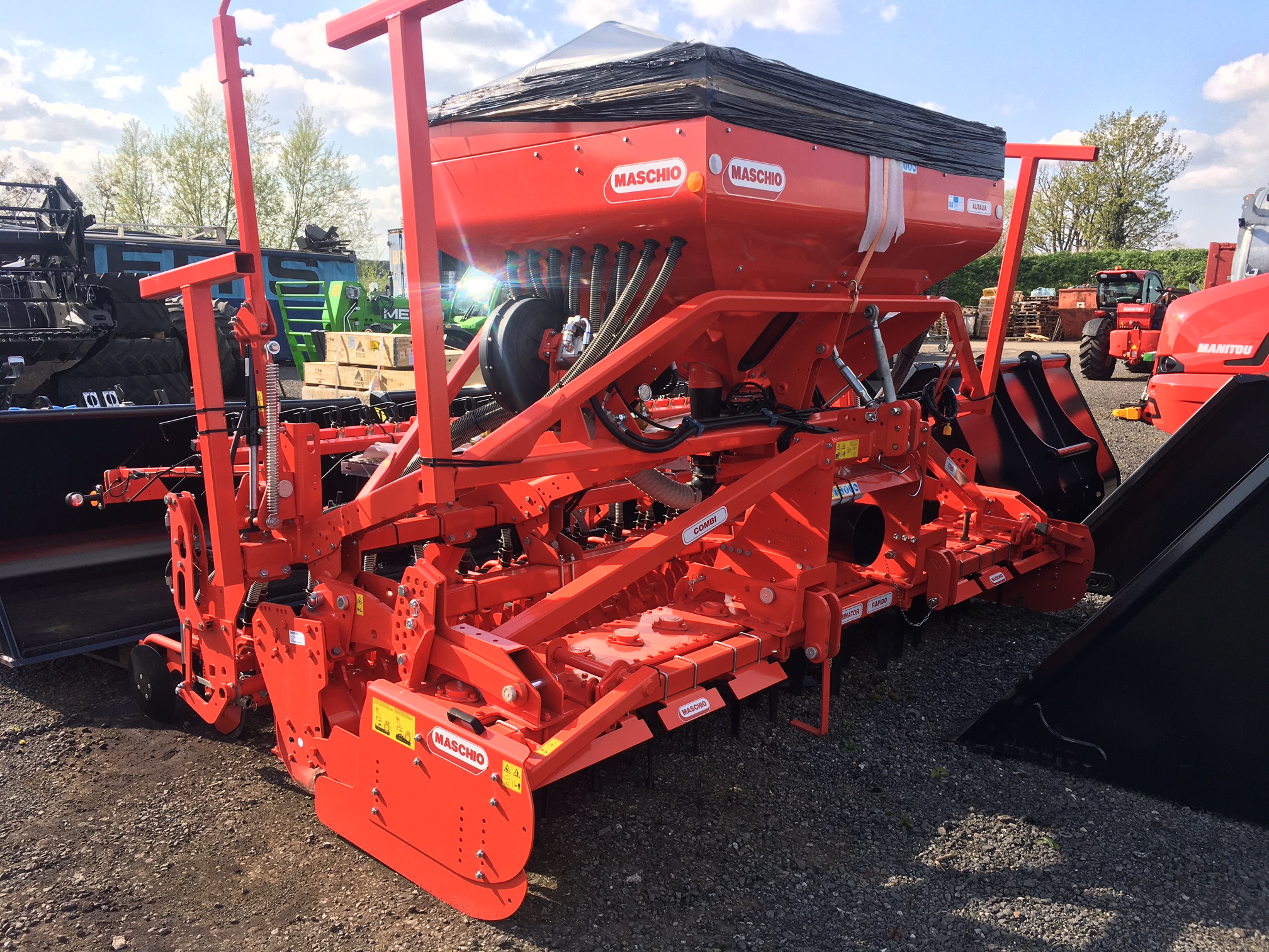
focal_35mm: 29
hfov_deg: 61.7
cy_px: 476
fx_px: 1063
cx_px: 634
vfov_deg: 48.2
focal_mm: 4.15
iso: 25
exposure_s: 1/615
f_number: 2.2
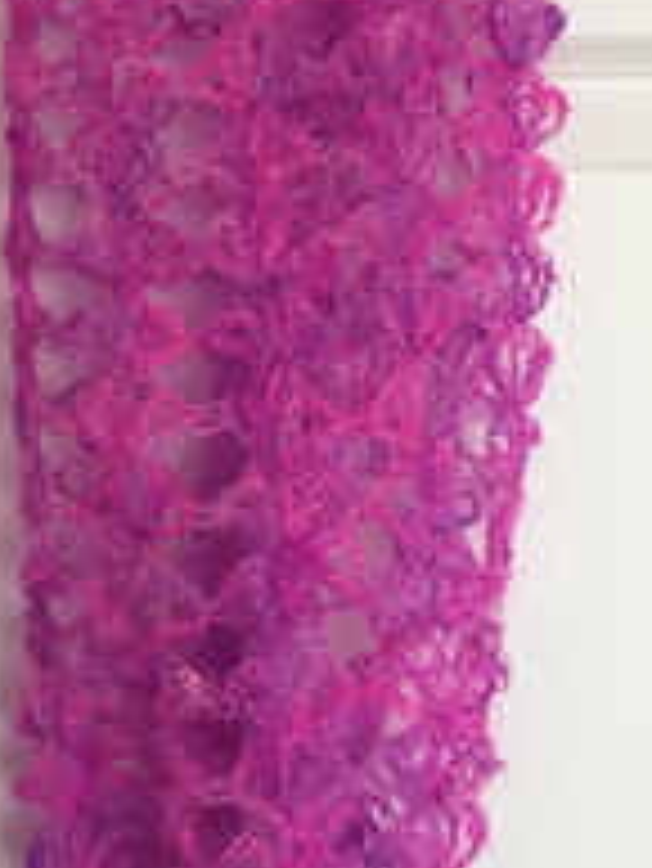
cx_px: -16
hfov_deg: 19.1
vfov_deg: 25.5
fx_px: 1881
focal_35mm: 75
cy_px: 157
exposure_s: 1/33
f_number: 2.2
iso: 32
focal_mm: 4.15
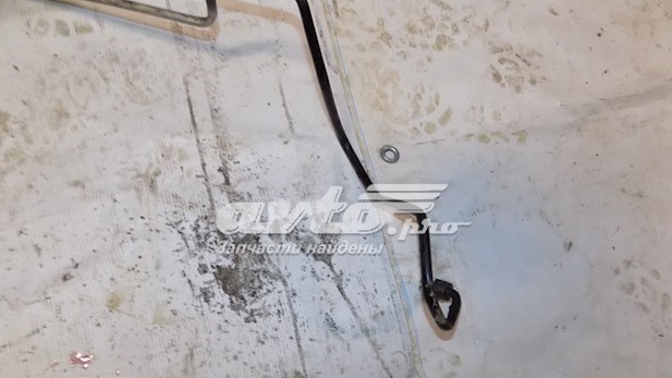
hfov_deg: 71.9
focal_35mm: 26
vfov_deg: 44.3
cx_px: 340
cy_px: 217
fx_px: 463
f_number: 3.1
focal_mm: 4
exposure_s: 1/30
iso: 400
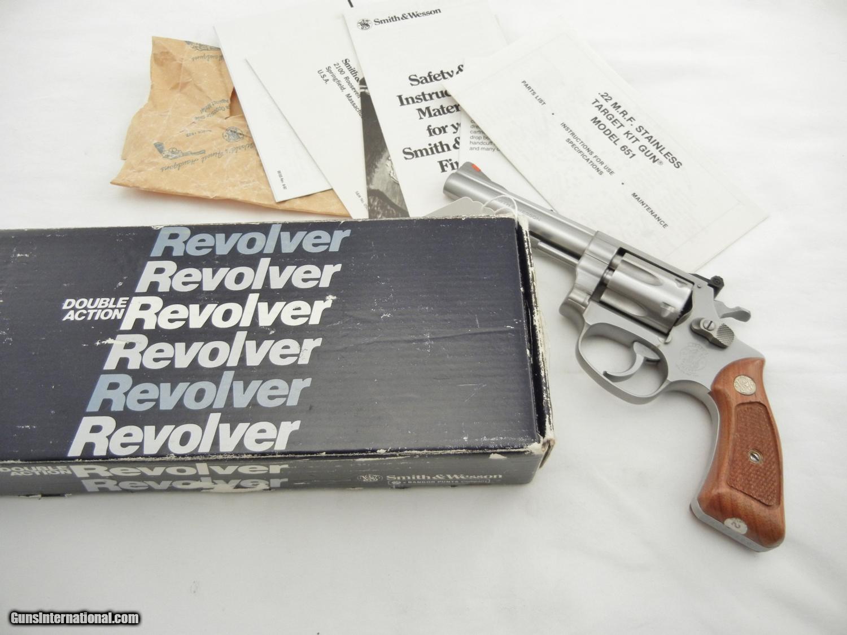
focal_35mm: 30
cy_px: 318
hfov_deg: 60.0
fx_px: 734
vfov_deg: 46.8
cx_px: 424
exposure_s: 1/56.7
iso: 160
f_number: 3.5
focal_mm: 5.4
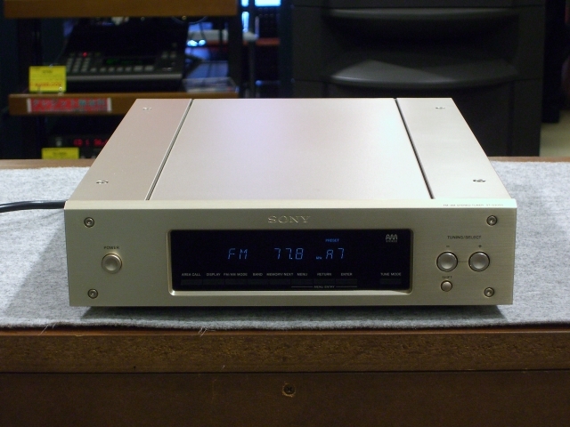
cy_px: 214
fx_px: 1317
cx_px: 285
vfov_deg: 18.4
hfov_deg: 24.4
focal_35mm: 80
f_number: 4.4
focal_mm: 16.6
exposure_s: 1/20
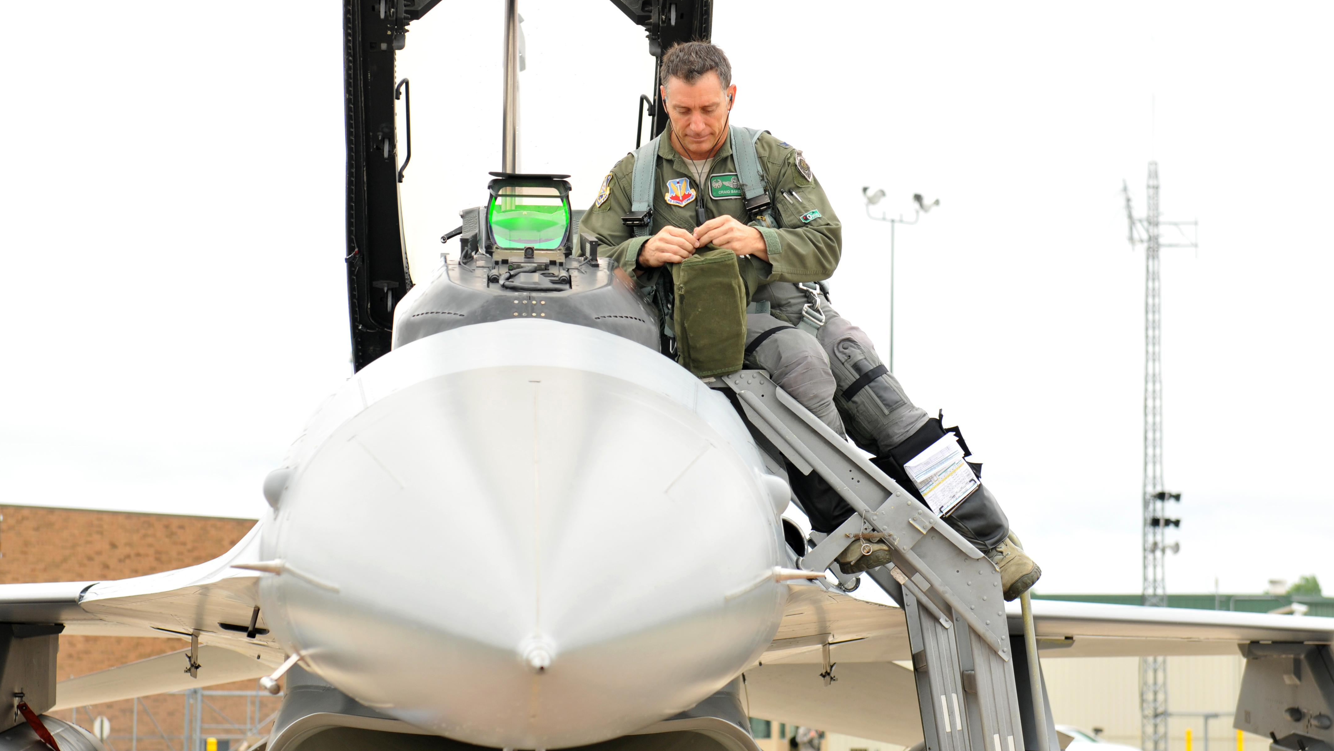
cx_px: 667
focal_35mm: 110
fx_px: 3891
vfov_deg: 11.0
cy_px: 355
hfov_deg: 19.5
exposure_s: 1/160
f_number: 4.5
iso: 200
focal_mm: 70
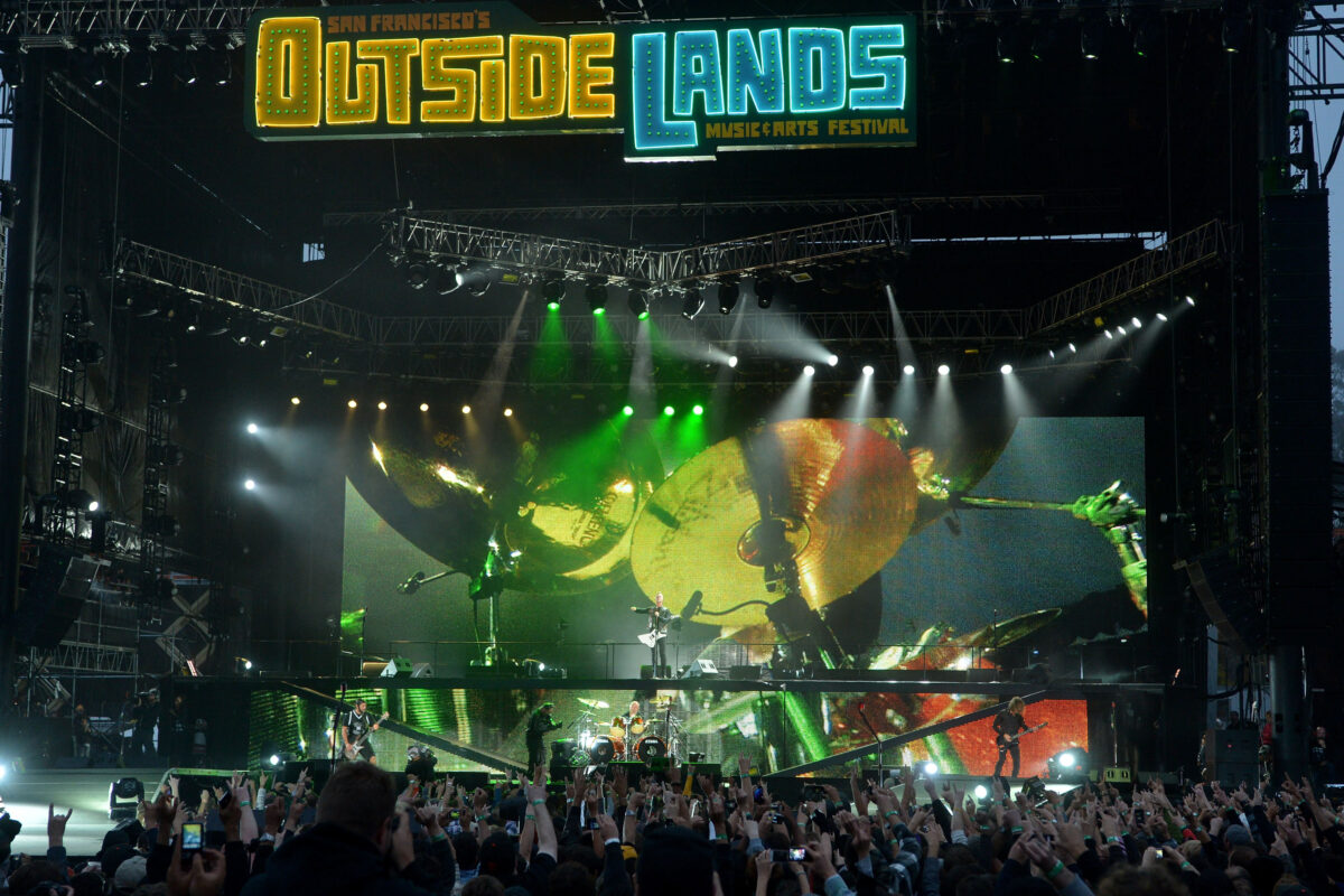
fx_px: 2240
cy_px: 448
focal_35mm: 60
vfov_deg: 22.6
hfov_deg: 33.4
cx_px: 672
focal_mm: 60
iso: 1600
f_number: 6.3
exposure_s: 1/320
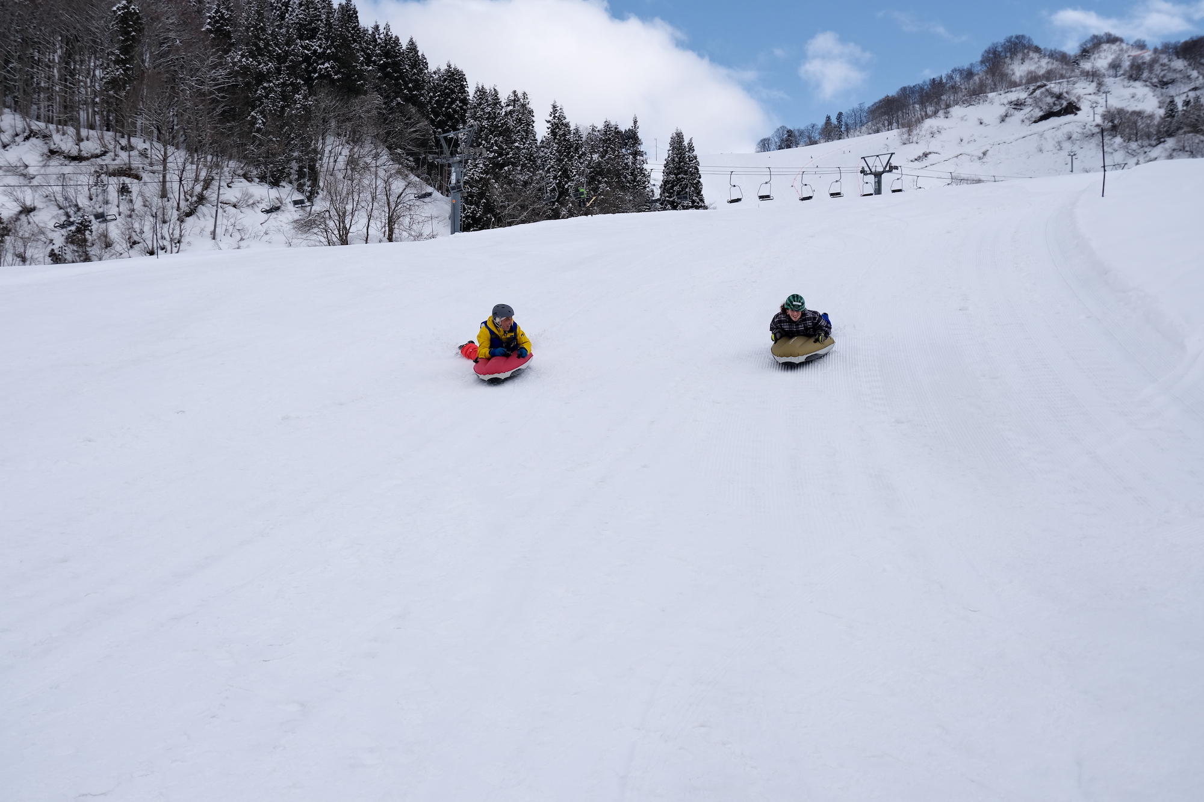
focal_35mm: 33
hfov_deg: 57.2
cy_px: 401
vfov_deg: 40.0
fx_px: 1103
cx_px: 602
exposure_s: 1/640
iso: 160
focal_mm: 22.1
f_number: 5.6
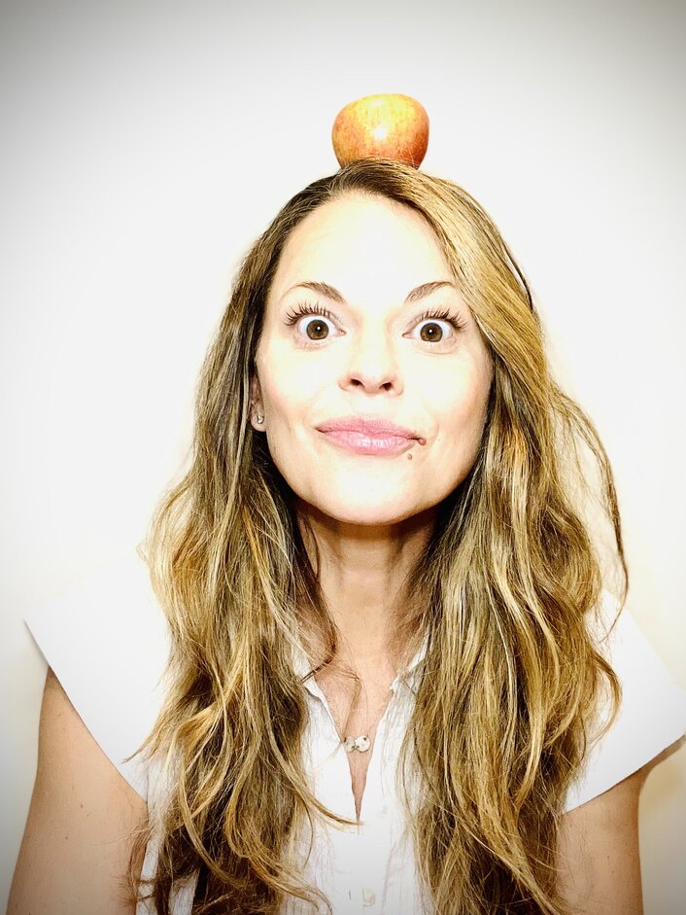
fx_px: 898
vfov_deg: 53.9
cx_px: 366
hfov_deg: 41.8
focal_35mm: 34
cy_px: 441
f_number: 2.2
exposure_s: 1/60
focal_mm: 2.71
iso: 200
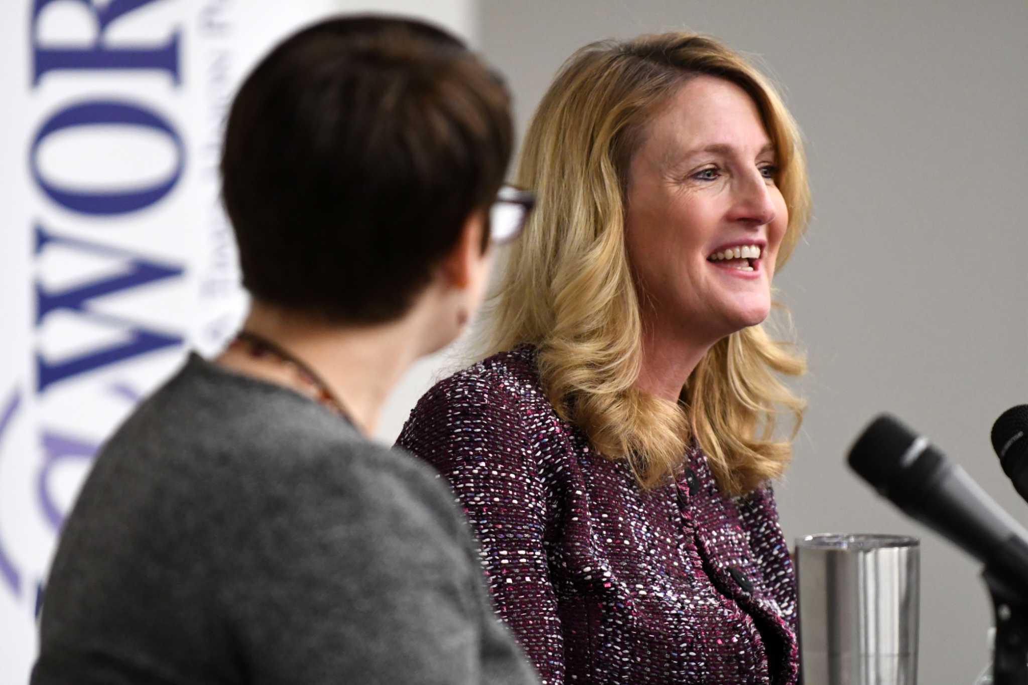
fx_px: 8565
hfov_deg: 6.9
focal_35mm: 300
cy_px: 342
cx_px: 514
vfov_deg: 4.6
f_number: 2.8
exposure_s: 1/160
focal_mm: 200
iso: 4000
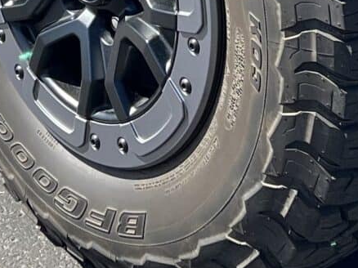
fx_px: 1571
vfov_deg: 9.1
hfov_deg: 13.0
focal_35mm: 152
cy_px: -299
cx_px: 132
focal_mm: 5.7
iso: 50
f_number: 1.5
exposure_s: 1/1412
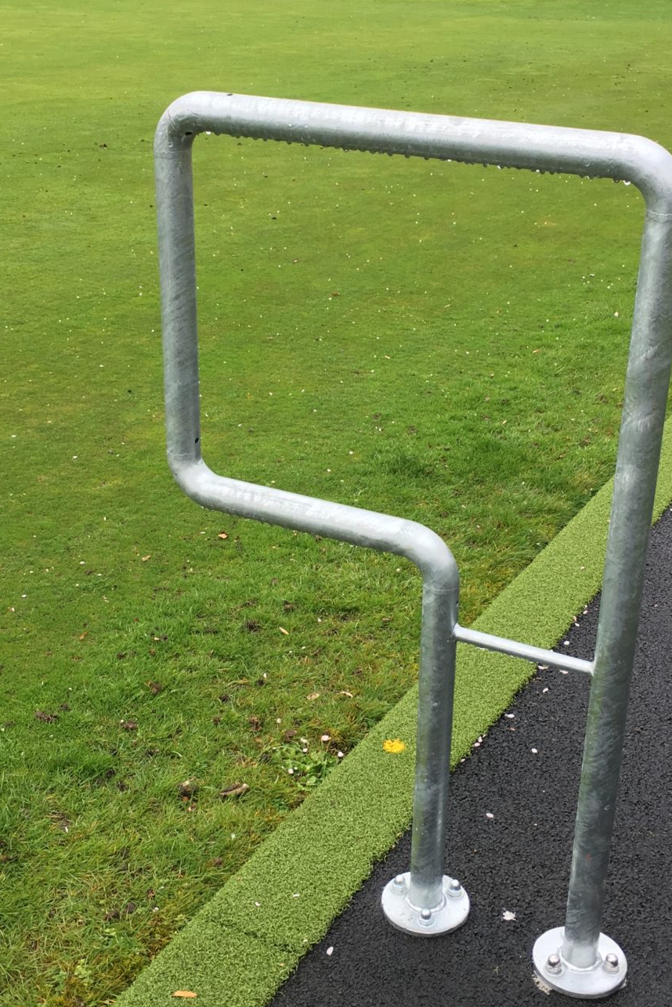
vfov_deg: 41.1
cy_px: 487
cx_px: 343
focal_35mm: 48
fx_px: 1344
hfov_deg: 28.1
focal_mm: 4.15
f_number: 2.2
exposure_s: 1/109
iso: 25
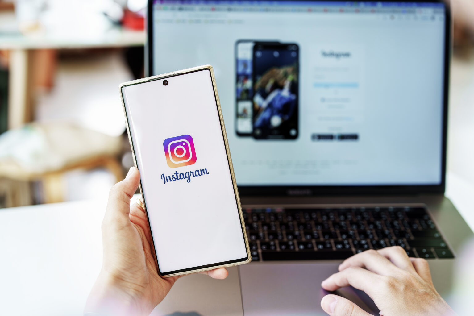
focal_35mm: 50
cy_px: 158
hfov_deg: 39.6
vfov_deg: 27.0
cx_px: 237
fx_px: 658
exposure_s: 1/40
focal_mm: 50
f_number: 3.2
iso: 125
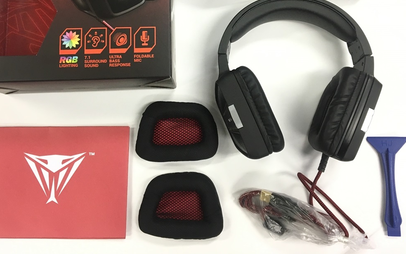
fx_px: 443
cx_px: 202
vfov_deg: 31.3
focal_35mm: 40
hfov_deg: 49.3
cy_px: 57
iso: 50
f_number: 2.2
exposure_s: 1/33
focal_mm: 4.15
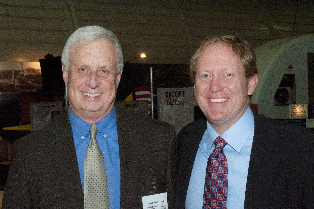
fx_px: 680
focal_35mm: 78
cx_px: 157
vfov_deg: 17.4
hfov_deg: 26.0
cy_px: 104
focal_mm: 52
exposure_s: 1/200
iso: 3200
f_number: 18
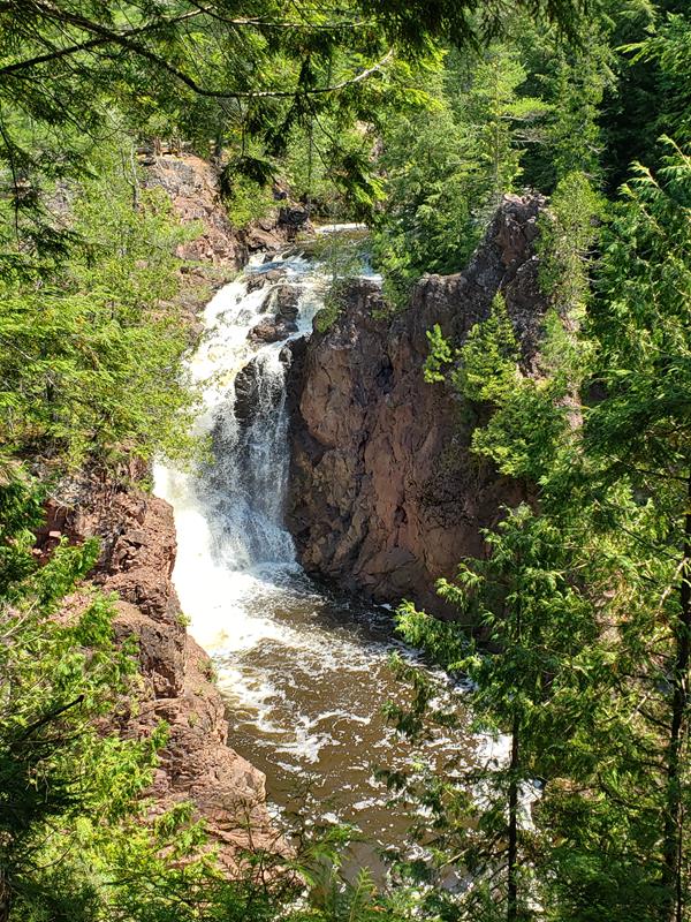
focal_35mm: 26
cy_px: 461
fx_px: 692
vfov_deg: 67.3
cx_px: 346
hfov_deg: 53.1
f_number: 2.4
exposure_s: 1/593
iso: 50
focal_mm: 4.3
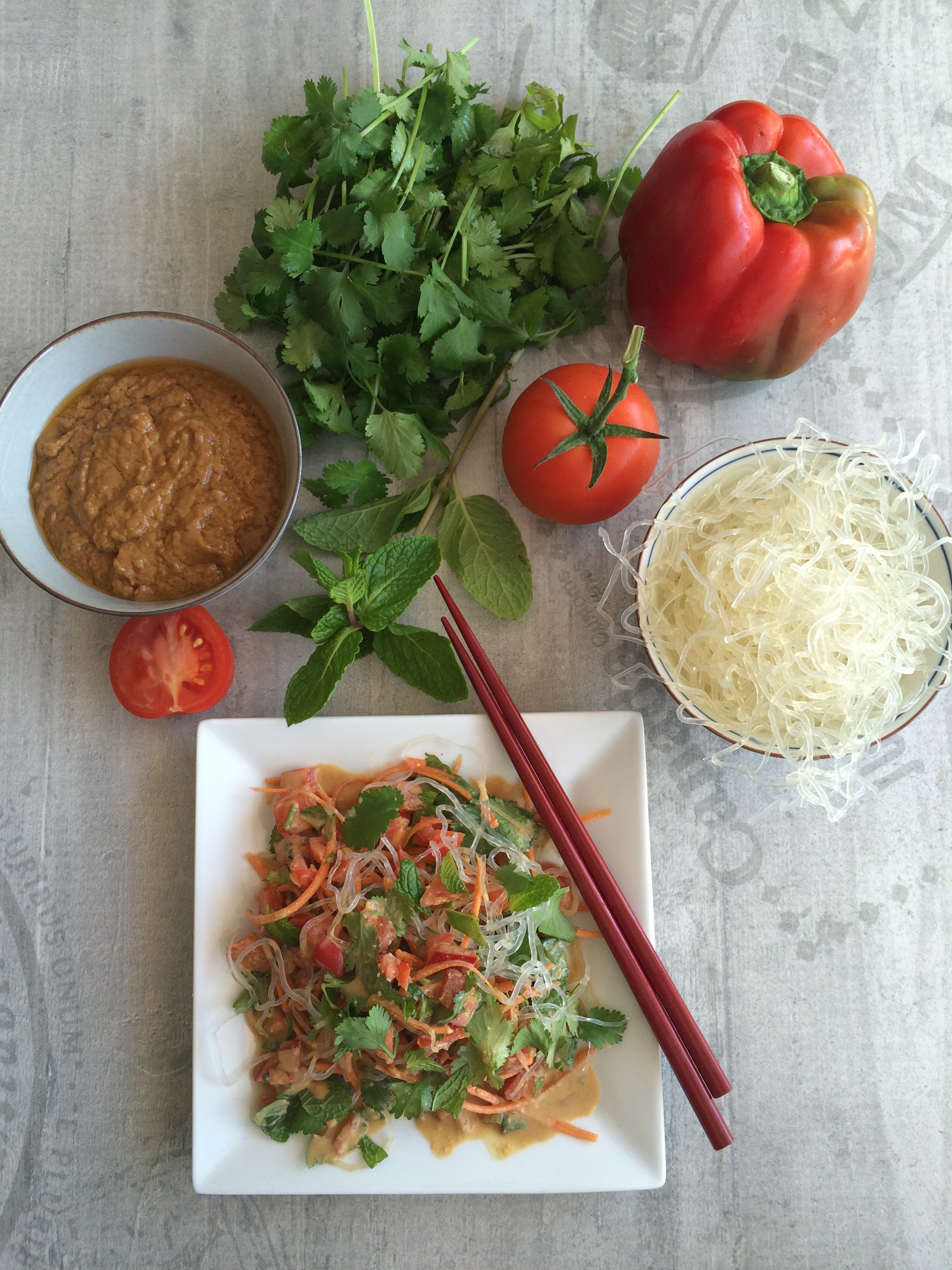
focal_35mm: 29
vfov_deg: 61.7
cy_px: 635
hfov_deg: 48.2
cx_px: 476
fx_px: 1063
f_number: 2.2
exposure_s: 1/120
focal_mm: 4.15
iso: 40
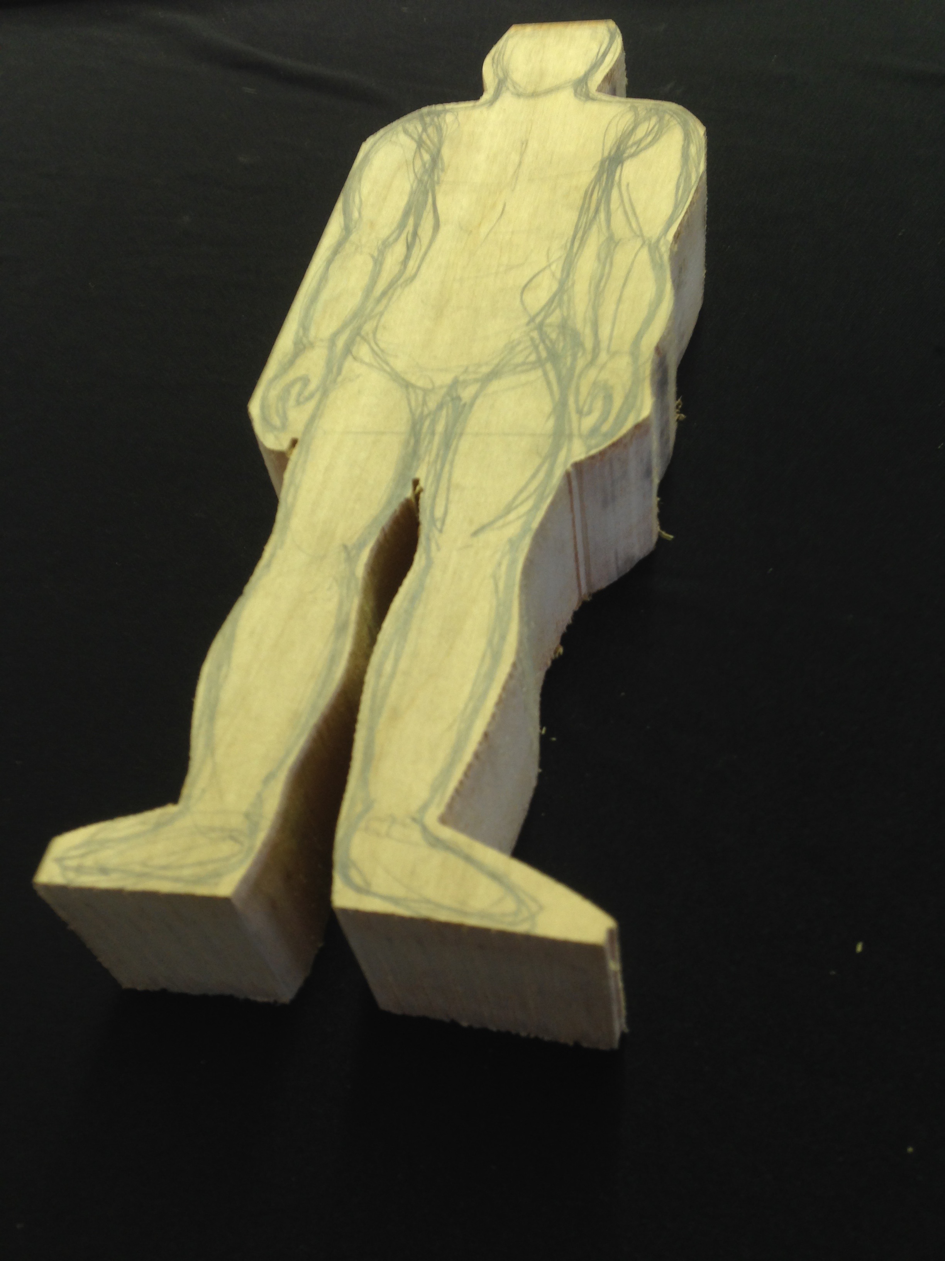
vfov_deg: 55.4
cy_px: 630
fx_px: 1201
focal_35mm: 33
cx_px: 472
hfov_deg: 42.9
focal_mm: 4.12
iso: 50
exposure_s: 1/20
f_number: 2.4
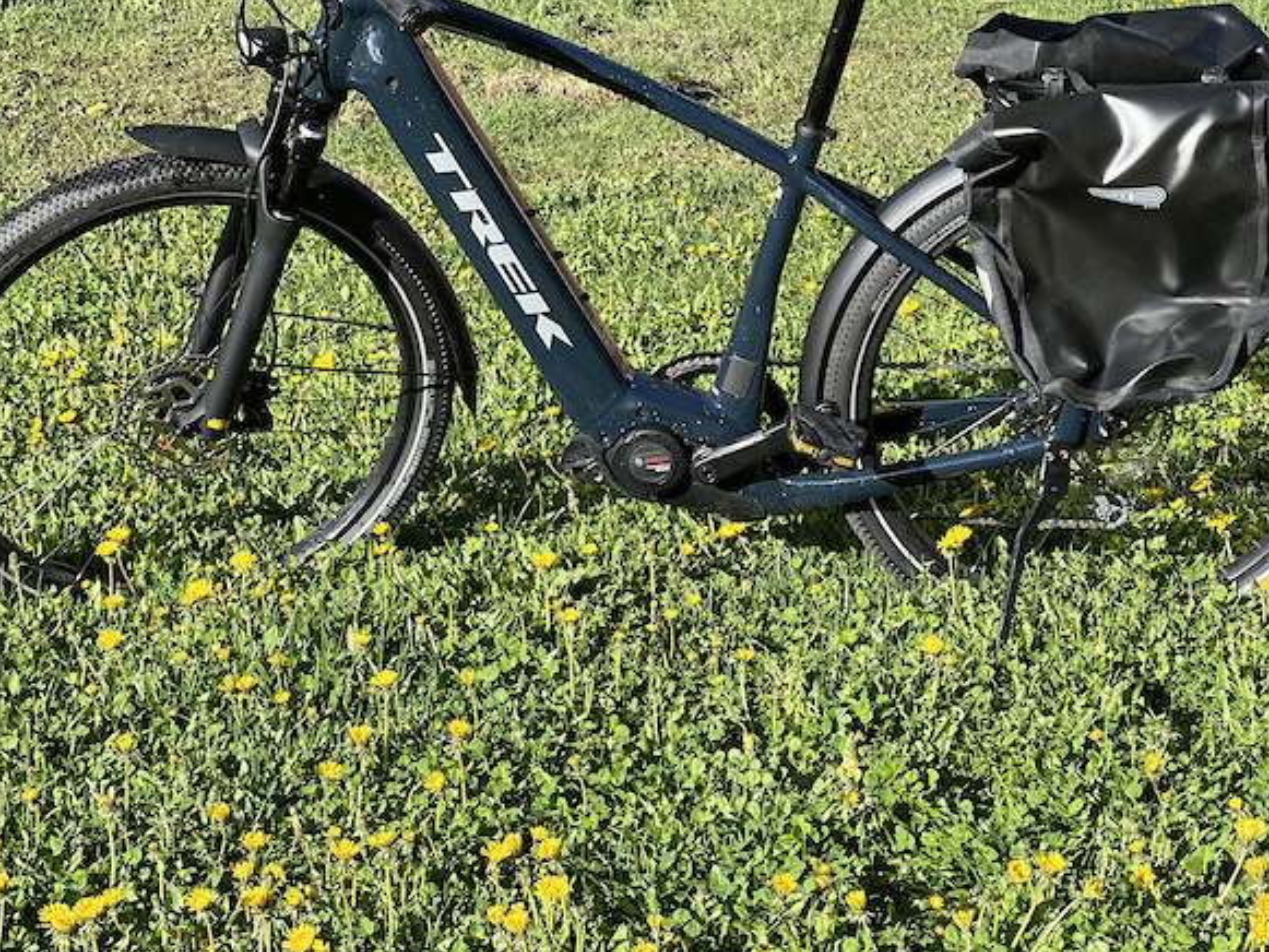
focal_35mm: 106
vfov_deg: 13.9
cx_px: 684
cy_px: 301
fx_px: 3887
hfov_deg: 18.5
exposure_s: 1/233
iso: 25
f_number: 2.8
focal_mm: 9
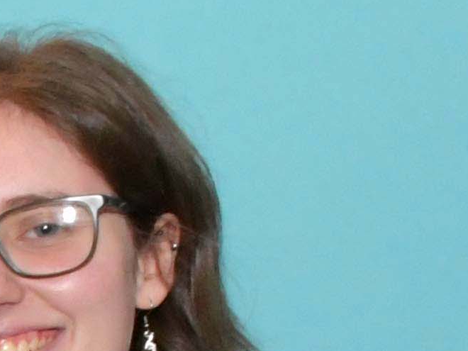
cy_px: 871
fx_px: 3948
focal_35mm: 292
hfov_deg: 6.1
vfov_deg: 4.9
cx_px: -1076
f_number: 10
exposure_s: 1/60
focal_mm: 24
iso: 2000
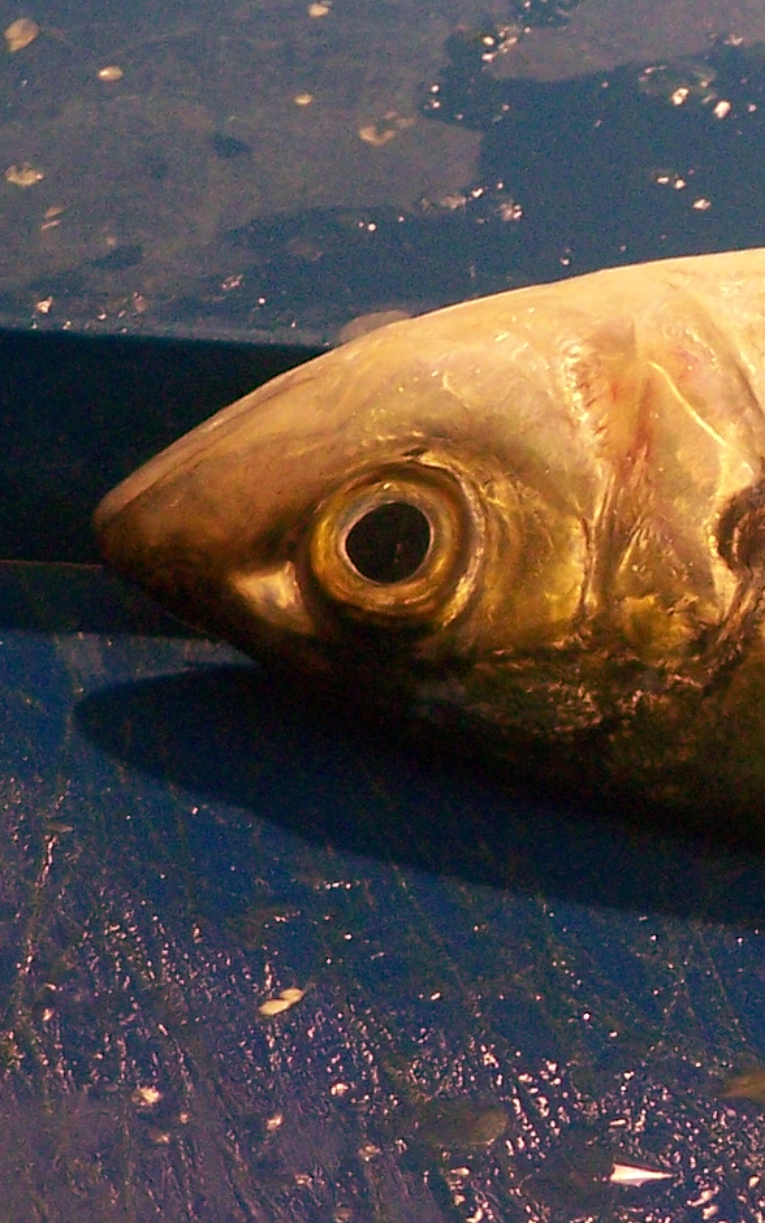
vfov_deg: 4.1
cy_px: 532
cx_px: 1416
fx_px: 16935
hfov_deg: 2.6
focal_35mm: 508
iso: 200
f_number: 3.2
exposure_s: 1/50
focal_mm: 26.4
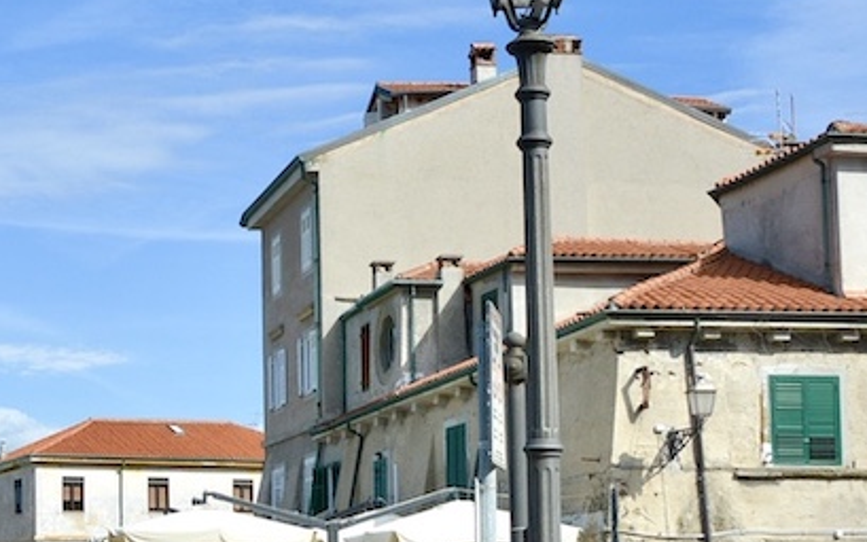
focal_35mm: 74
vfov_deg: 17.4
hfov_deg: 25.7
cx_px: -89
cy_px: 478
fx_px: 1749
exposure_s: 1/500
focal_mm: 18
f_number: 11
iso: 200
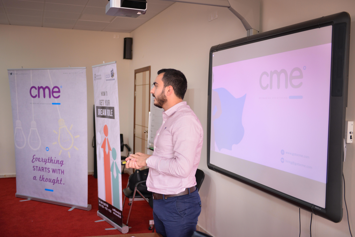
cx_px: 178
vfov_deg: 33.4
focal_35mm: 40
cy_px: 118
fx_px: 395
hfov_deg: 48.4
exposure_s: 1/250
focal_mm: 40
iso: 1250
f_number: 2.8
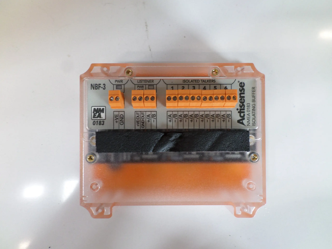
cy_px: 124
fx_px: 240
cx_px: 166
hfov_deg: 69.4
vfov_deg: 54.9
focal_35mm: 25
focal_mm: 4.5
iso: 120
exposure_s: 1/30
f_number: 2.5
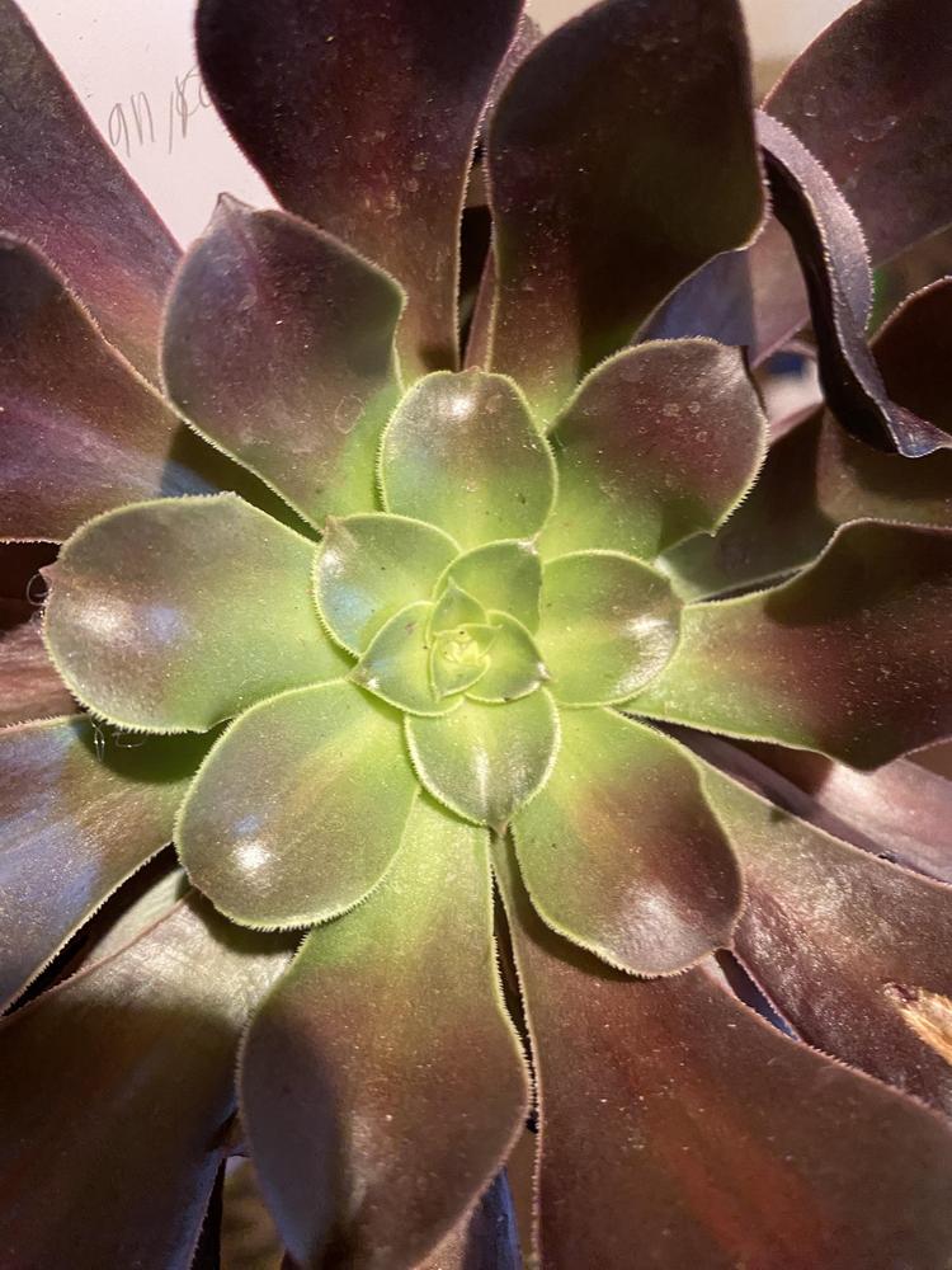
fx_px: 953
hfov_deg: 53.1
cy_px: 635
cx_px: 476
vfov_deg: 67.3
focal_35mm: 26
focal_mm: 4.25
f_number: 1.8
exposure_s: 1/30
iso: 500
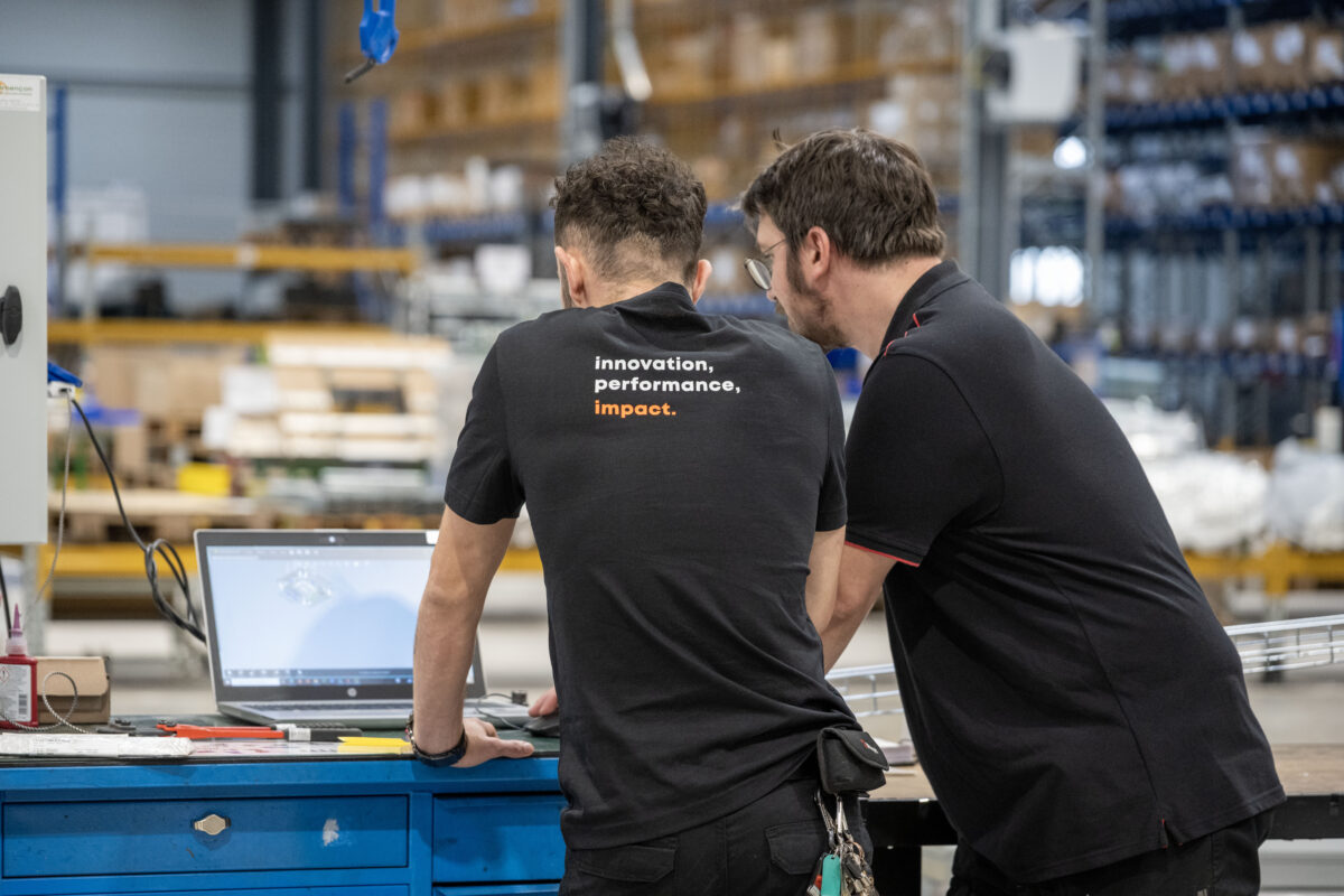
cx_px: 672
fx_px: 4480
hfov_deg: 17.1
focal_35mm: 120
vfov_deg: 11.4
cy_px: 448
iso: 2000
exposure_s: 1/80
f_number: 4
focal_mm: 120
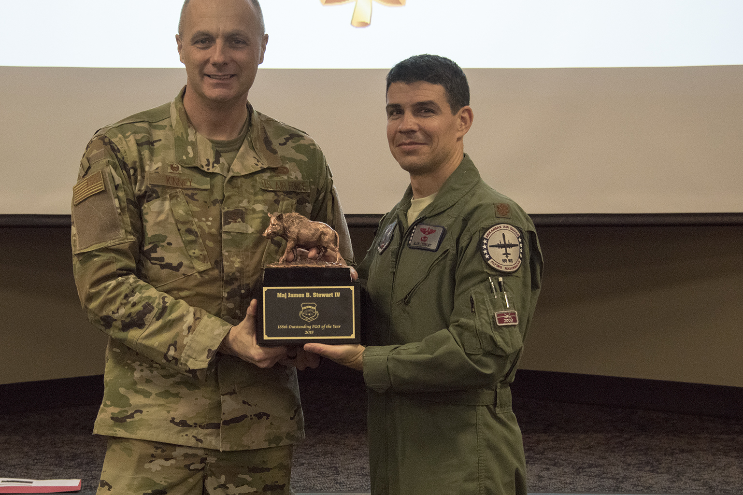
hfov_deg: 21.2
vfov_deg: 14.2
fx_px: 1981
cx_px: 323
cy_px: 256
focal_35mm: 96
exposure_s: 1/125
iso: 3200
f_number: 6.3
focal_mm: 82
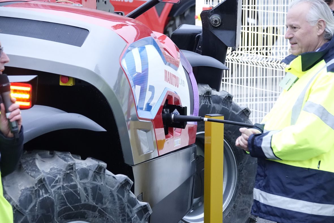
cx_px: 167
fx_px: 1475
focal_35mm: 159
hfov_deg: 12.9
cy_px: 112
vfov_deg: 8.6
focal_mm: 58.29
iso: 1600
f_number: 4
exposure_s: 1/80
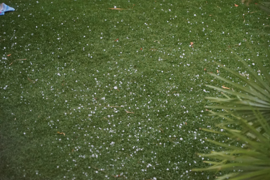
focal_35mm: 146
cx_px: 135
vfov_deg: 9.4
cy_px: 90
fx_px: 1096
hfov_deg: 14.0
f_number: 6.3
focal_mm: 146
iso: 12800
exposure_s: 1/30
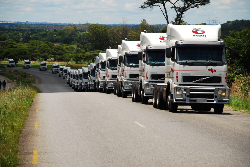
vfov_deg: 8.2
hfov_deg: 12.2
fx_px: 1169
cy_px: 84
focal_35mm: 168
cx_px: 125
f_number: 5.6
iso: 100
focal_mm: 112
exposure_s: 1/500
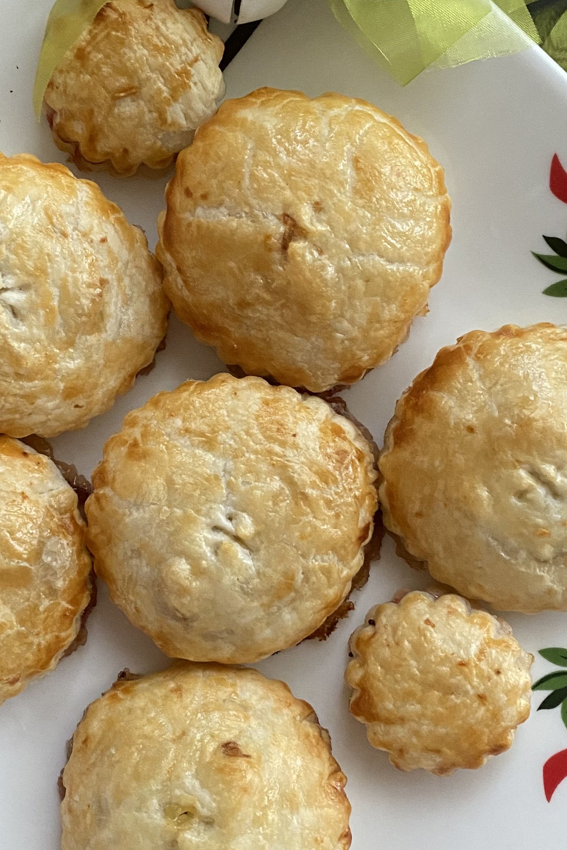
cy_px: 380
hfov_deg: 28.6
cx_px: 216
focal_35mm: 47
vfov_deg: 41.9
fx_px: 1110
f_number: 1.8
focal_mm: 4.25
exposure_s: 1/44
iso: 500
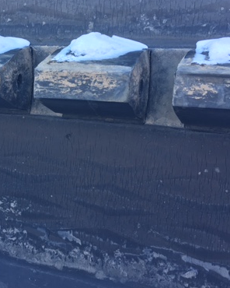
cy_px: 113
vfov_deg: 37.9
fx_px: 417
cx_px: 46
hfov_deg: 30.1
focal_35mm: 49
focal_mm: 4.15
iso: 32
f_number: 2.2
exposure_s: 1/120
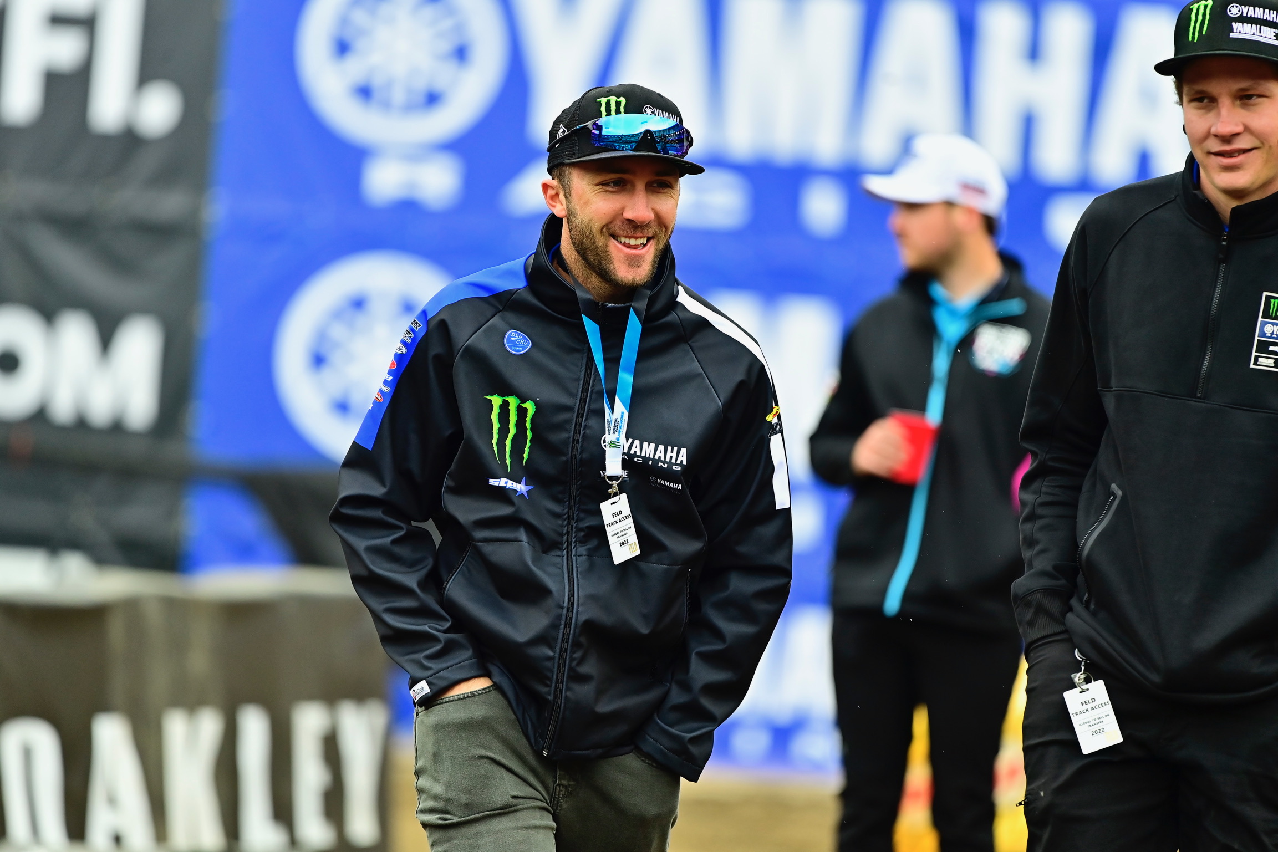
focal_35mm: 300
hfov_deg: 6.9
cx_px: 639
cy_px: 426
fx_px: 10650
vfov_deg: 4.6
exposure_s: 1/1000
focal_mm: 300
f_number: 4
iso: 900
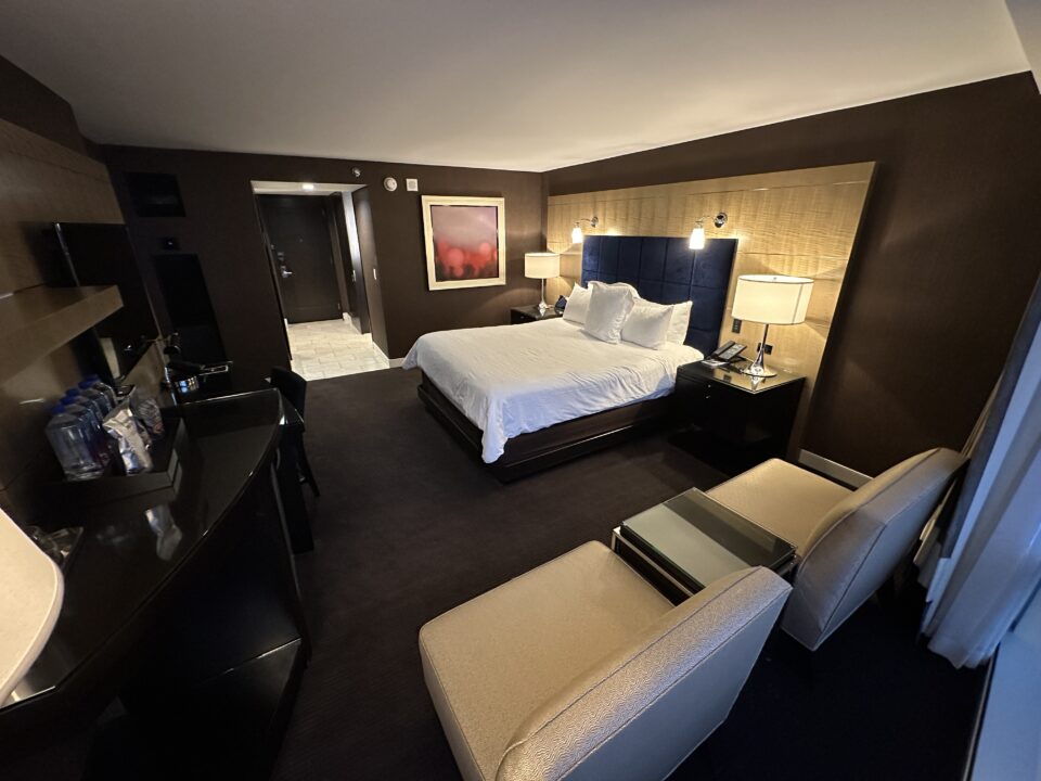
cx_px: 520
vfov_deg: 85.7
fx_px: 421
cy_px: 390
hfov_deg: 102.1
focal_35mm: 14
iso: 800
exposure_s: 1/60
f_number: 2.2
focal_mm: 2.22
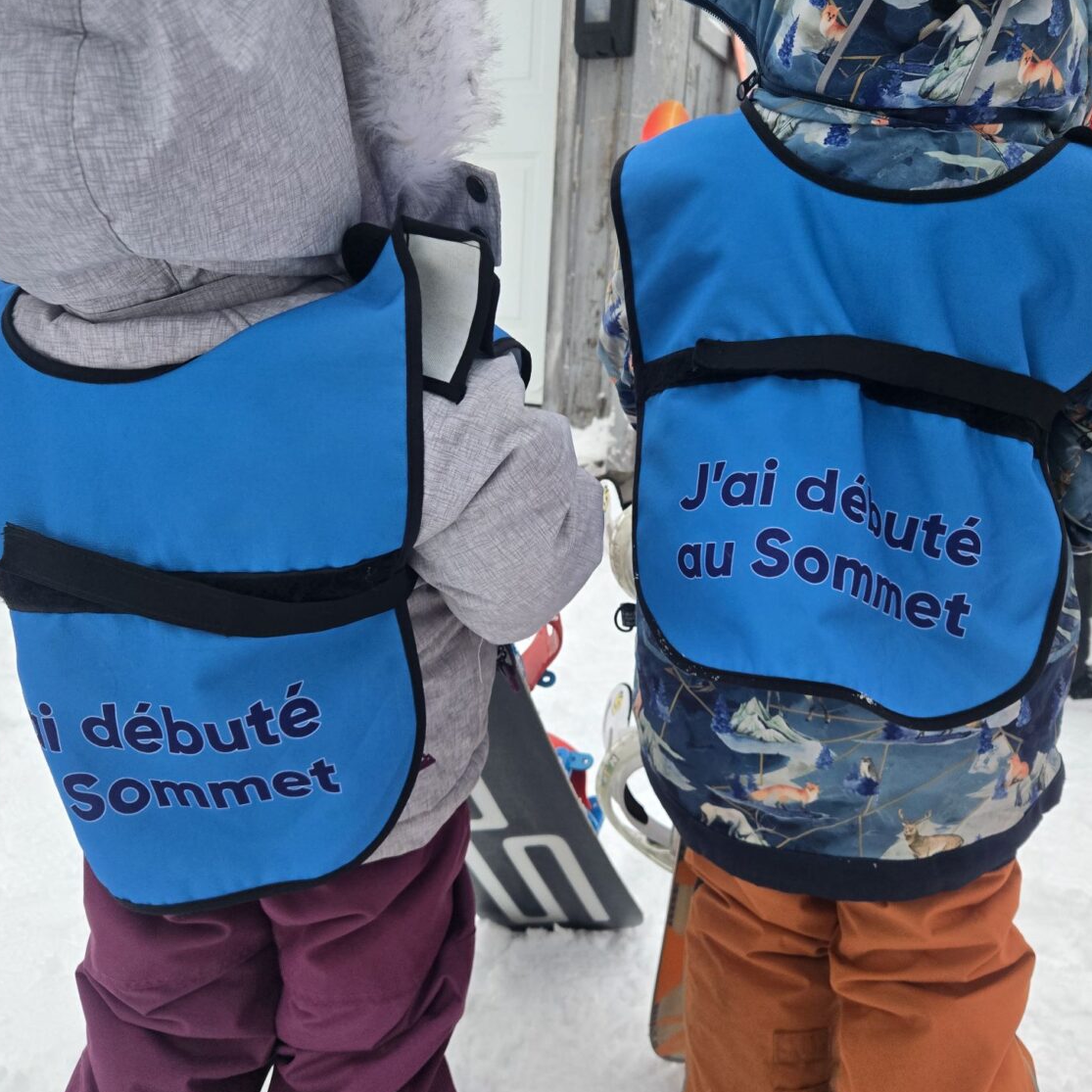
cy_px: 543
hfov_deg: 57.3
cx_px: 569
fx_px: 999
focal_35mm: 28
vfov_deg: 57.3
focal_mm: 5.4
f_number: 1.8
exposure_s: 1/180
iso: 160
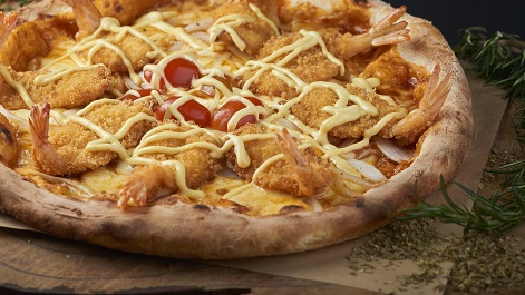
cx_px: 193
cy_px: 75
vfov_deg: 8.7
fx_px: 1949
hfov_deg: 15.3
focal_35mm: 140
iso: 500
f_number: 10
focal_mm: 105
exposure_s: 1/160
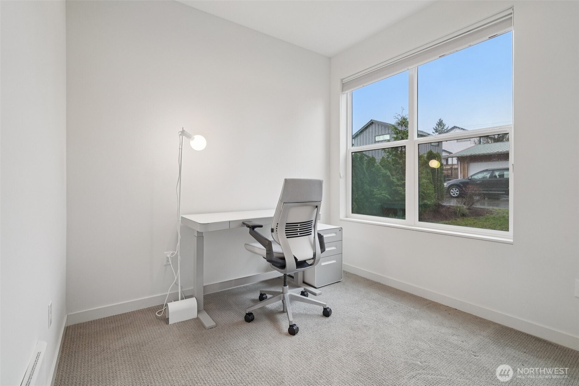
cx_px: 290
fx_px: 257
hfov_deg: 96.7
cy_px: 193
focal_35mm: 16
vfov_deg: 73.7
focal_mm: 16
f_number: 6.3
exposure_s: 1/40
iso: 1600
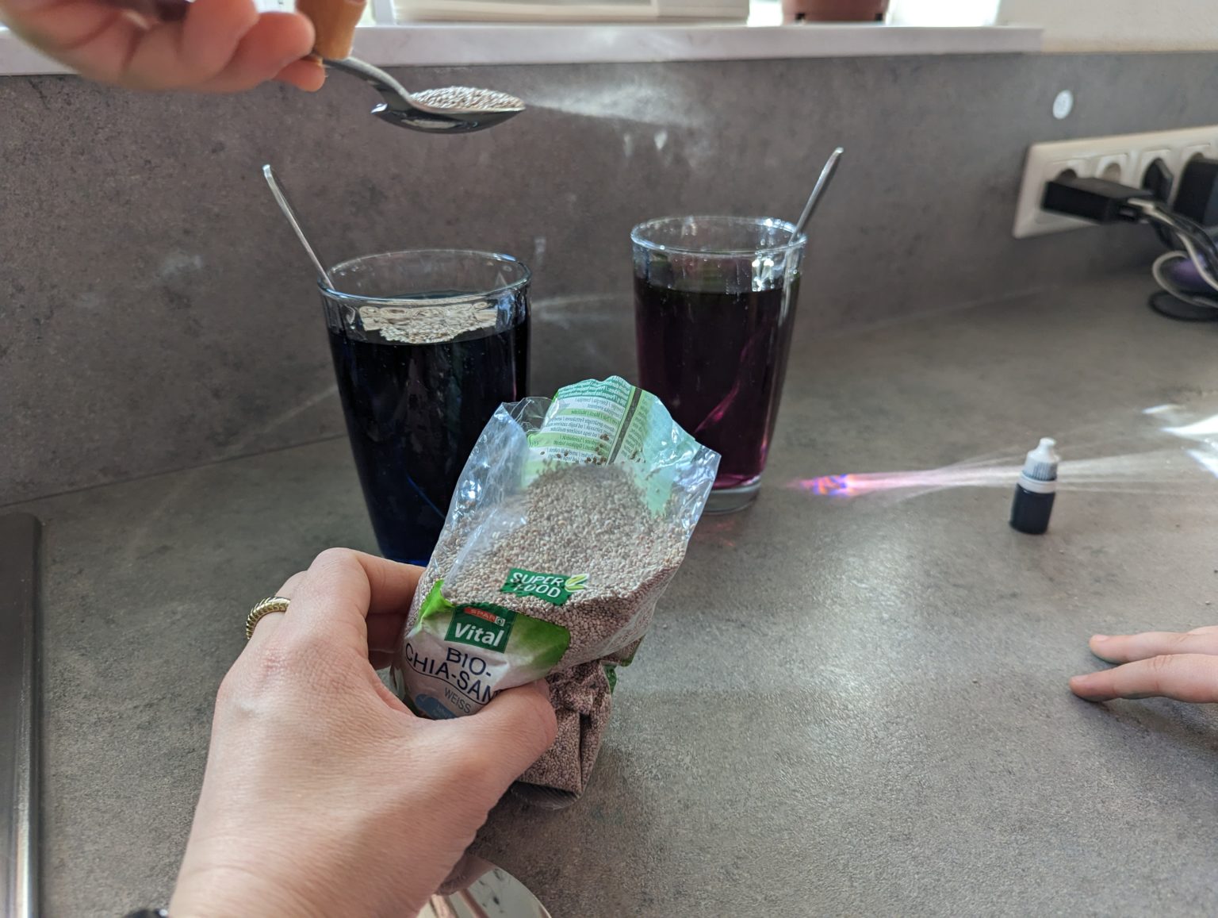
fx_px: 846
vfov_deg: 56.9
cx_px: 609
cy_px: 459
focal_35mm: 24
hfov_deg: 71.5
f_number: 1.85
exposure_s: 1/118
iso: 139
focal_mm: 6.81
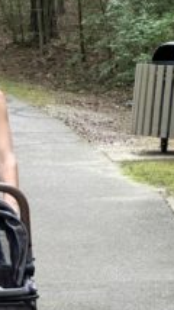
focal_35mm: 199
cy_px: 264
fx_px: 1636
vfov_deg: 10.8
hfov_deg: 6.0
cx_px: -54
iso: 320
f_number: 2.8
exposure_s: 1/60
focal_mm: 9
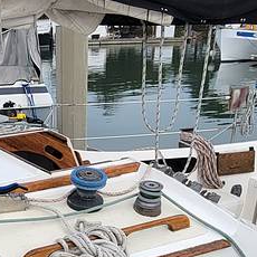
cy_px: 221
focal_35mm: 50
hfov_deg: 31.9
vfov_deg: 32.6
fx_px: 420
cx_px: 12
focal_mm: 2.2
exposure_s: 1/1425
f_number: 2.2
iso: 50
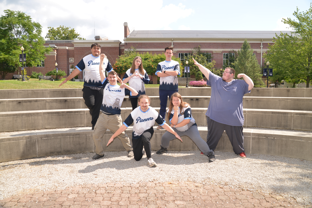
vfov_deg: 42.4
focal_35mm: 31
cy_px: 104
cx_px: 156
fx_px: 269
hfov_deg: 60.3
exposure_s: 1/160
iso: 200
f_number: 10
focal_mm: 31
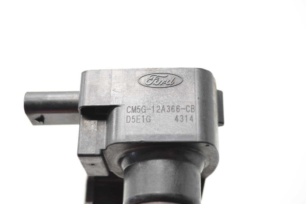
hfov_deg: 30.5
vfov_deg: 20.6
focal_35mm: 66
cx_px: 153
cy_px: 102
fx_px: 561
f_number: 5.6
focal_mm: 44
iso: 2000
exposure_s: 1/125
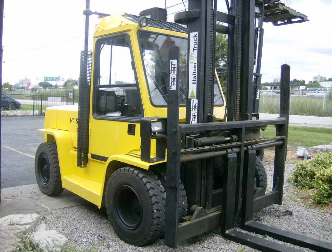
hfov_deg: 51.1
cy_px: 126
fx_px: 347
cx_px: 166
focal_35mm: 36
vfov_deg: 40.0
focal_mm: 6
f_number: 2.8
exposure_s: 1/372
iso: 100
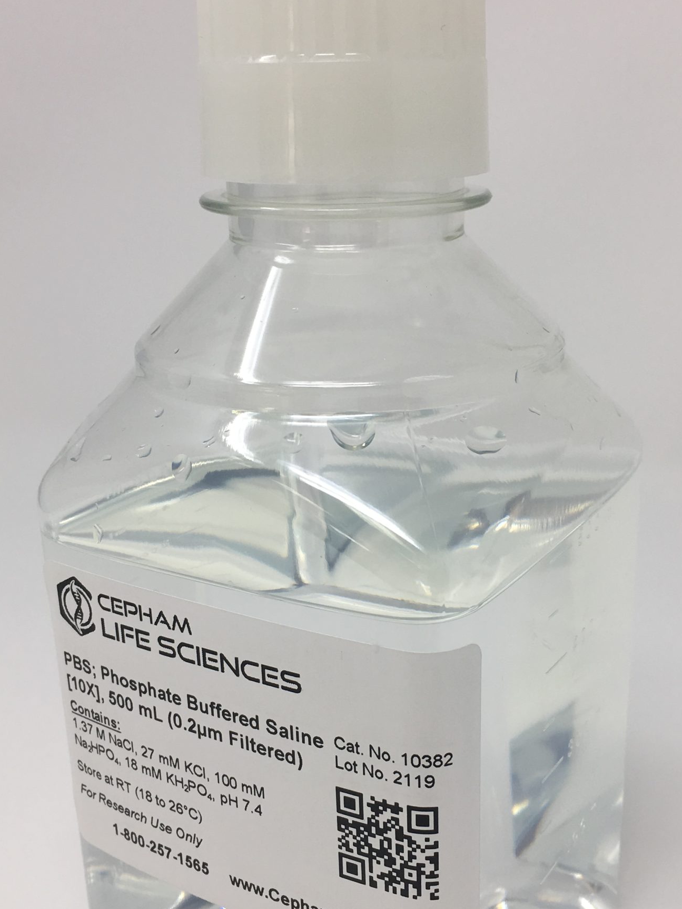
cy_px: 503
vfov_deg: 43.8
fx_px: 1130
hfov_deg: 33.6
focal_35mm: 43
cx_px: 370
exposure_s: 1/192
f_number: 2.2
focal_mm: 4.15
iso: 25
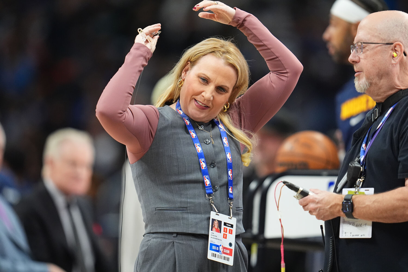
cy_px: 136
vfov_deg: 3.4
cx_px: 204
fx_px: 4533
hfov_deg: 5.2
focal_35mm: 400
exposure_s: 1/1250
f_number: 3.2
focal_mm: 400
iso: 5000
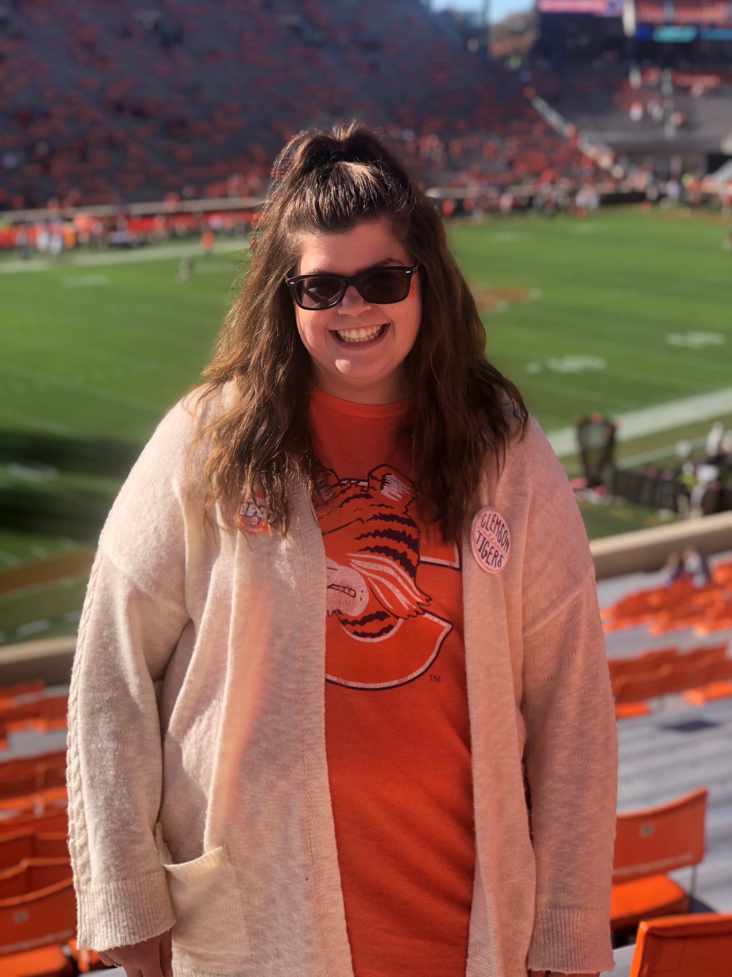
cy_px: 488
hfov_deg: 25.7
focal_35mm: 57
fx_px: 1607
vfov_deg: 33.8
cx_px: 366
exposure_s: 1/304
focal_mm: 6.6
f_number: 2.8
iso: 20
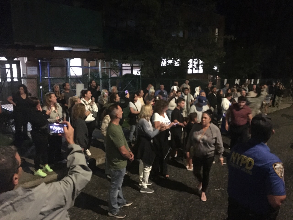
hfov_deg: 61.7
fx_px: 245
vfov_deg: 48.2
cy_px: 110
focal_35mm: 29
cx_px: 146
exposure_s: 1/4
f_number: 2.2
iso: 250
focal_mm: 4.15
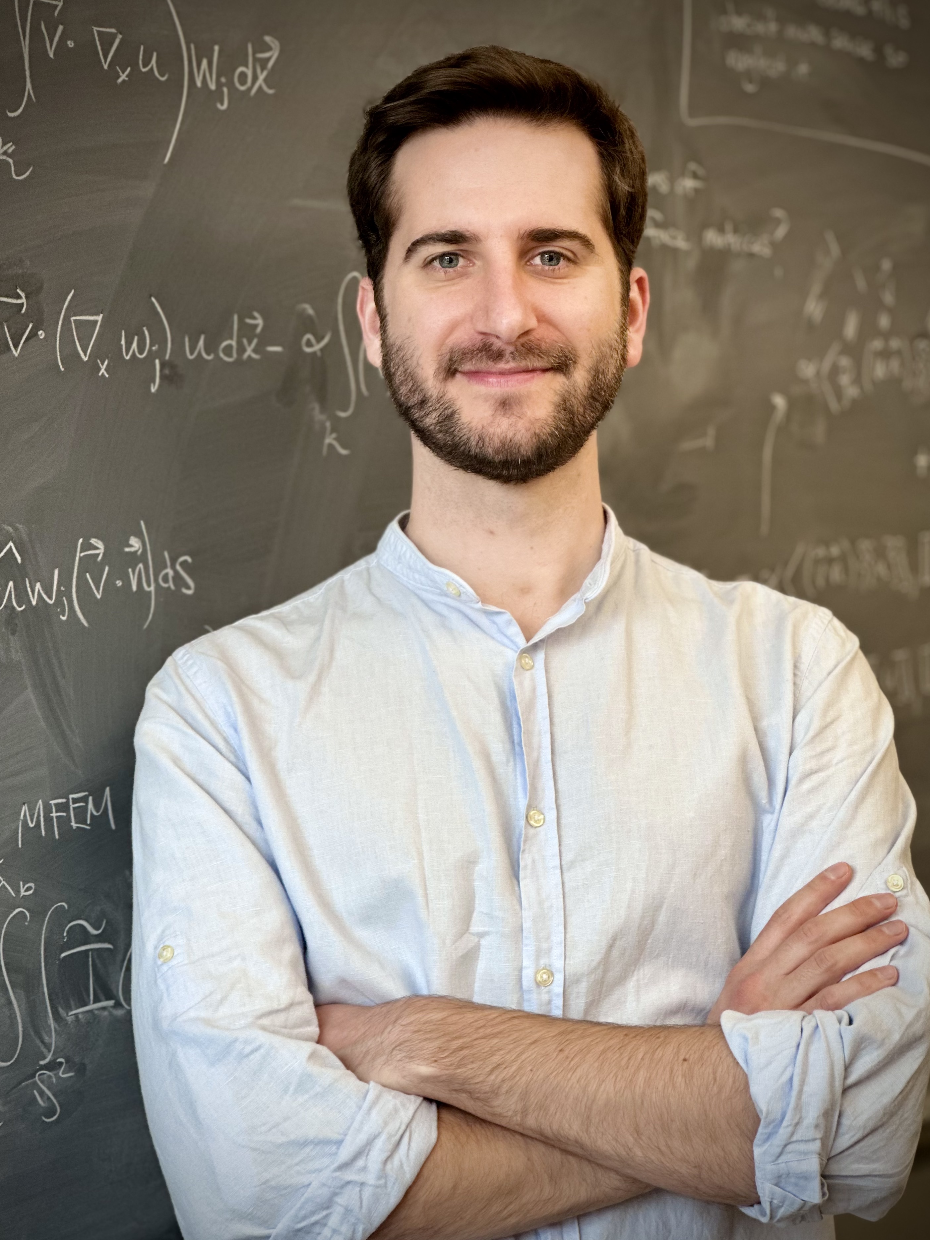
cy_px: 634
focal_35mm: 79
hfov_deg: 18.7
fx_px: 2830
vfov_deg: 24.7
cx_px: 461
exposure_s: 1/40
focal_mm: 9
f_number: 2.8
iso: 160
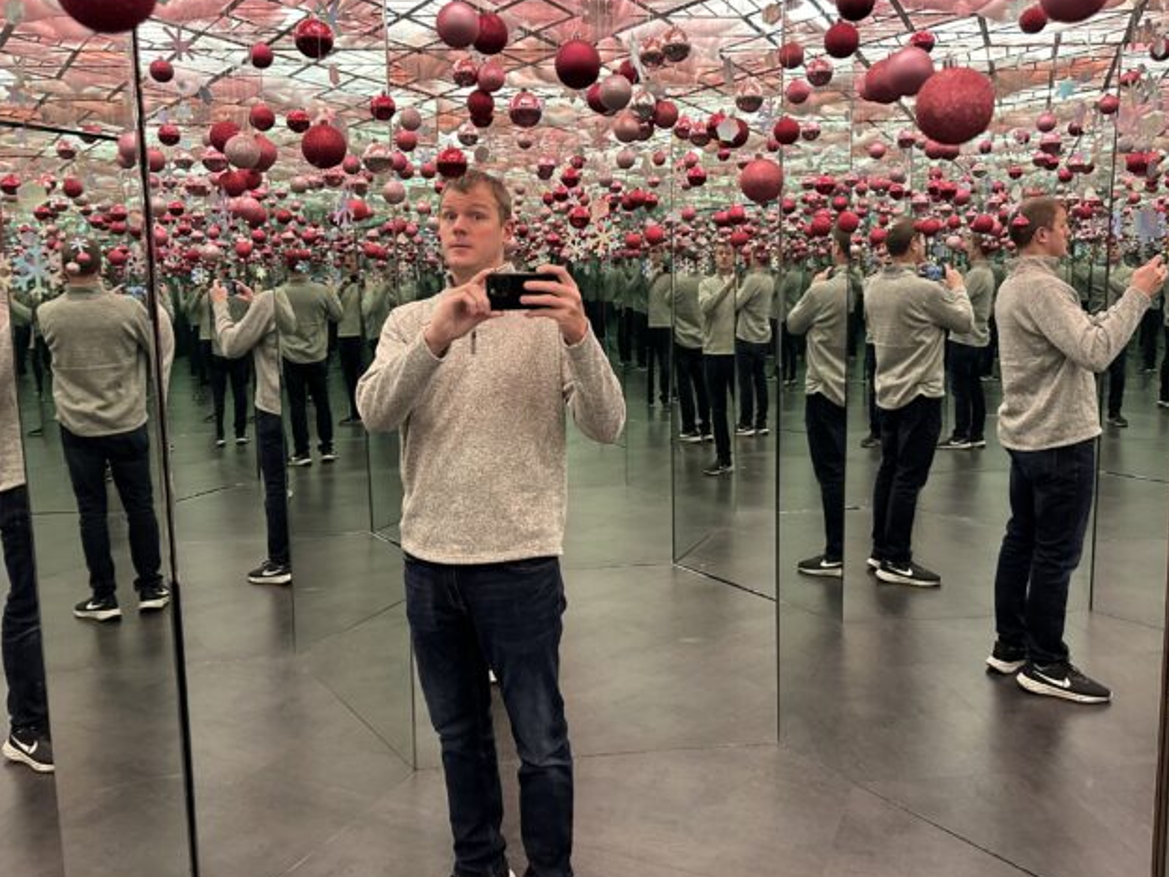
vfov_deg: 49.7
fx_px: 946
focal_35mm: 28
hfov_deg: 63.4
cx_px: 603
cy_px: 394
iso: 400
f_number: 1.78
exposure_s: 1/60
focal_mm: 6.86
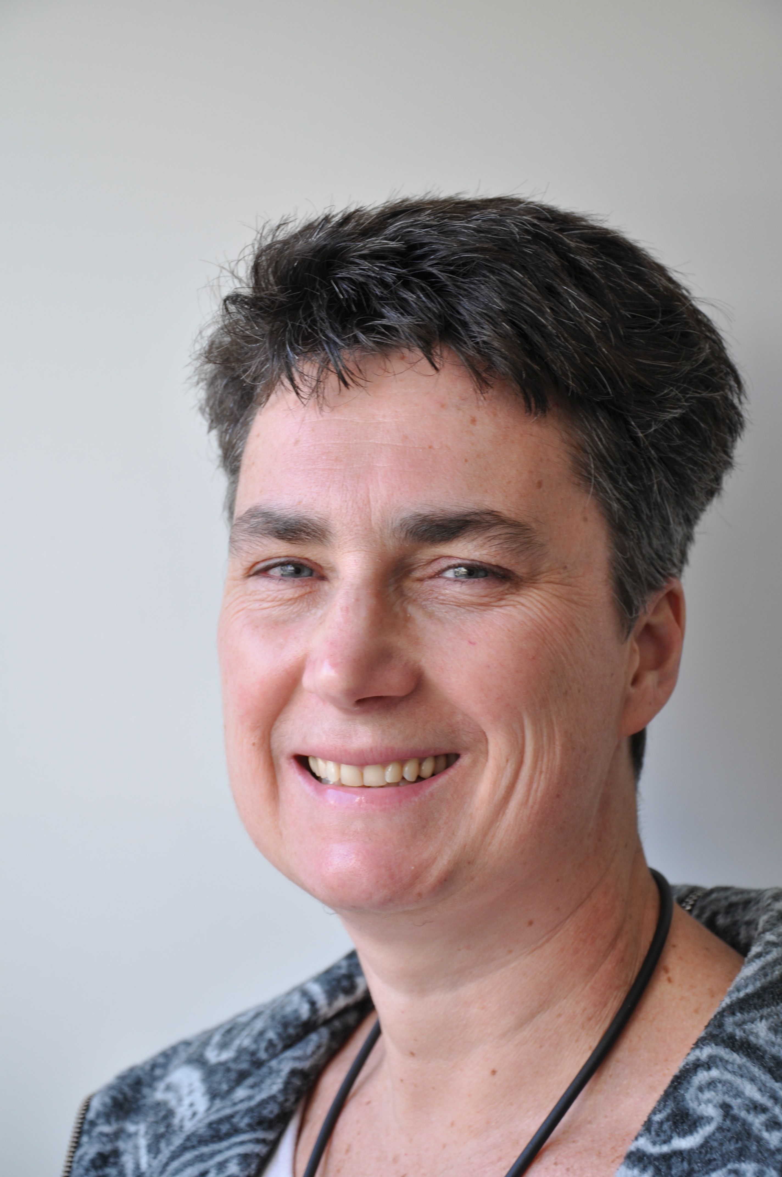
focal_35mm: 78
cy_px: 588
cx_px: 391
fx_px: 2548
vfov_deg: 26.0
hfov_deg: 17.4
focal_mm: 52
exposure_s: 1/25
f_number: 6.3
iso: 200
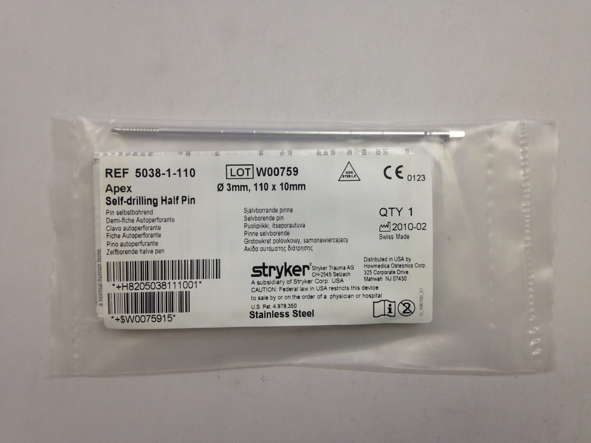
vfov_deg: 42.9
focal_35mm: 33
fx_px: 563
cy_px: 222
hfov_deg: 55.4
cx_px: 296
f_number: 2.4
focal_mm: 4.12
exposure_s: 1/60
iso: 50
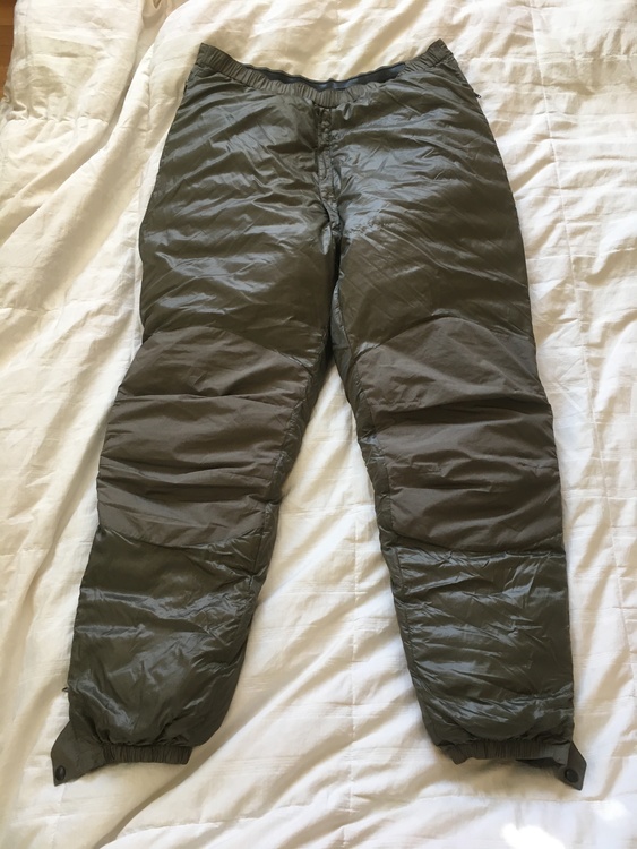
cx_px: 318
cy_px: 424
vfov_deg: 61.6
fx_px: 711
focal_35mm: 29
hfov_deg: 48.3
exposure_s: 1/30
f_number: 2.2
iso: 40
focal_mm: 4.15
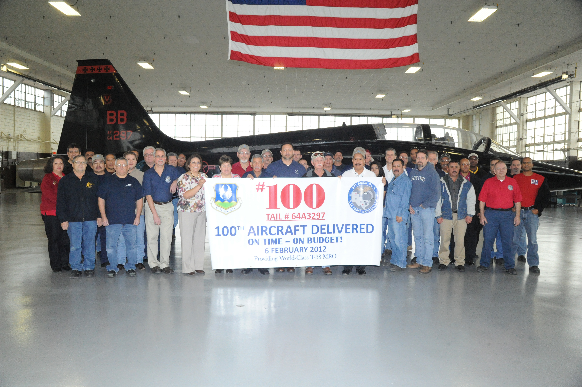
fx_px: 452
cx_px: 291
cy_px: 194
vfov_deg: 46.3
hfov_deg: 65.5
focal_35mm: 28
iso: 6400
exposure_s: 1/250
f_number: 14
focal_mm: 28
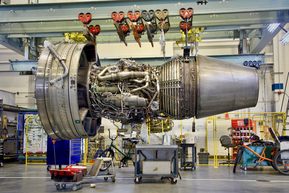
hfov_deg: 57.2
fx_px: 265
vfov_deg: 40.0
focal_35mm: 33
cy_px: 96
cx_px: 144
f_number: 9
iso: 200
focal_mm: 33
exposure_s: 1/3
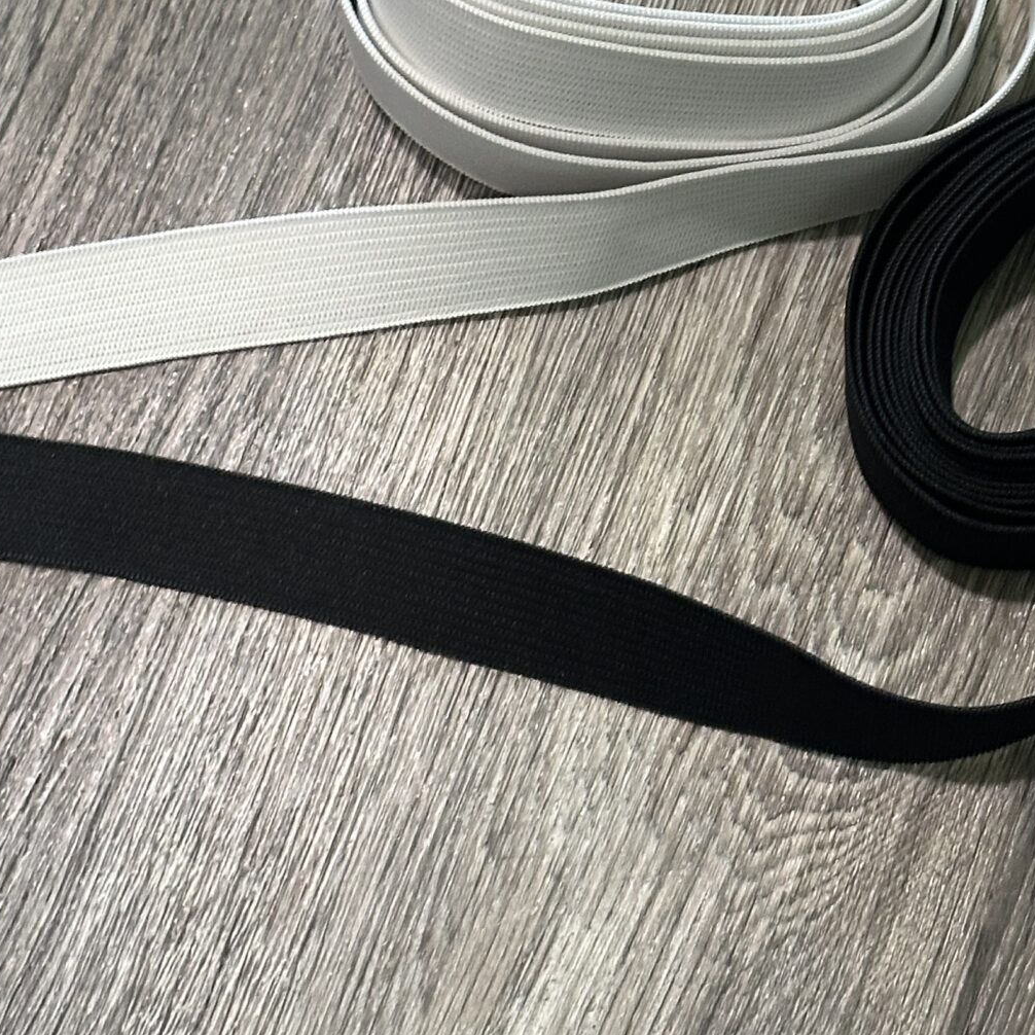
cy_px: 295
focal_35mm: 108
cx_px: 512
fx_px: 3653
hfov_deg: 16.1
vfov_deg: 16.1
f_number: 1.78
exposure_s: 1/40
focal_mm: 6.86
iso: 250
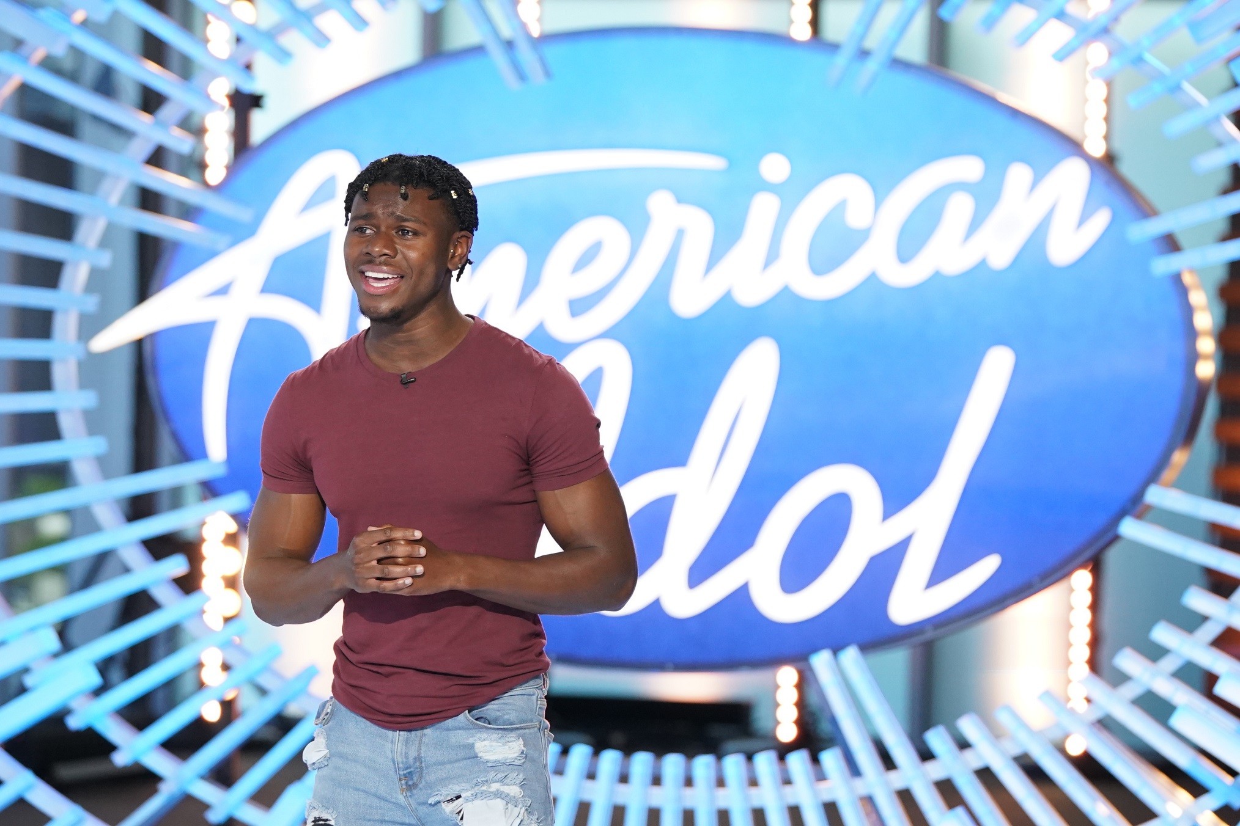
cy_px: 413
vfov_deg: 6.1
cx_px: 620
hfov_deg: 9.1
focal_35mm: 226
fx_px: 7784
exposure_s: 1/500
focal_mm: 151
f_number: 4
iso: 2500
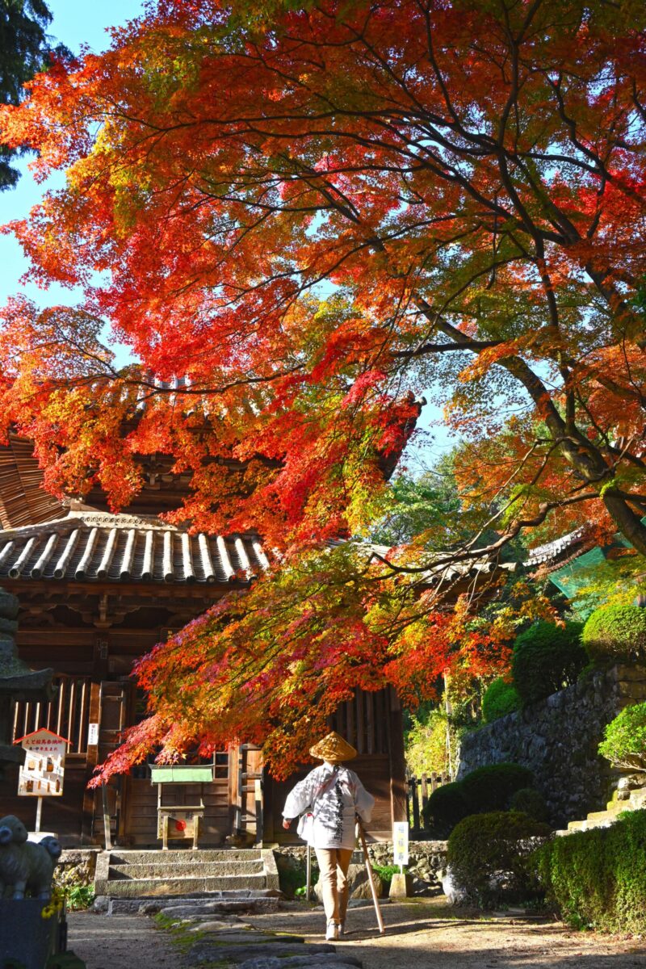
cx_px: 323
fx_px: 1023
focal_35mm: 38
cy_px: 484
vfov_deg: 50.7
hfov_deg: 35.1
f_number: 9
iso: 800
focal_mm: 38
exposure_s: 1/320
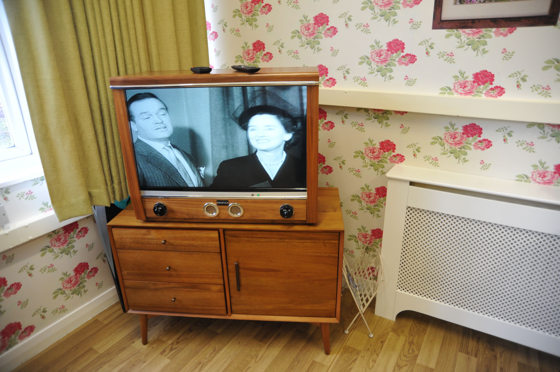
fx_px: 373
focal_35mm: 24
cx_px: 280
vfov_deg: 53.1
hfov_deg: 73.8
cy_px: 186
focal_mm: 24
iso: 1400
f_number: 3.5
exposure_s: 1/80
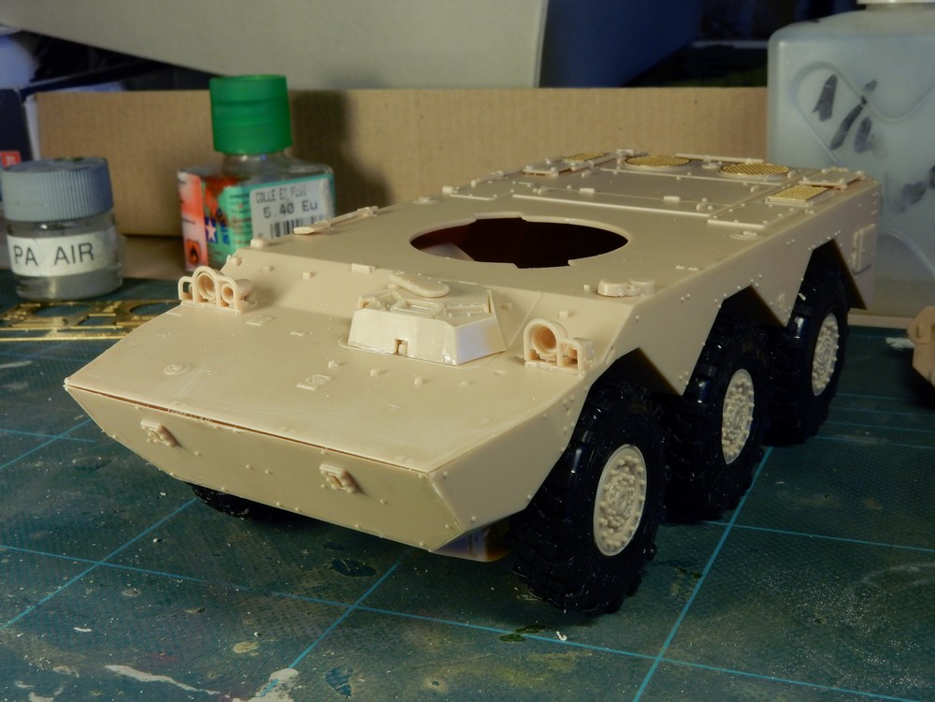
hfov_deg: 37.5
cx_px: 468
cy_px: 351
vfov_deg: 28.6
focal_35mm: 51
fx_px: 1378
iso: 125
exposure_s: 1/15
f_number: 7.1
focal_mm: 9
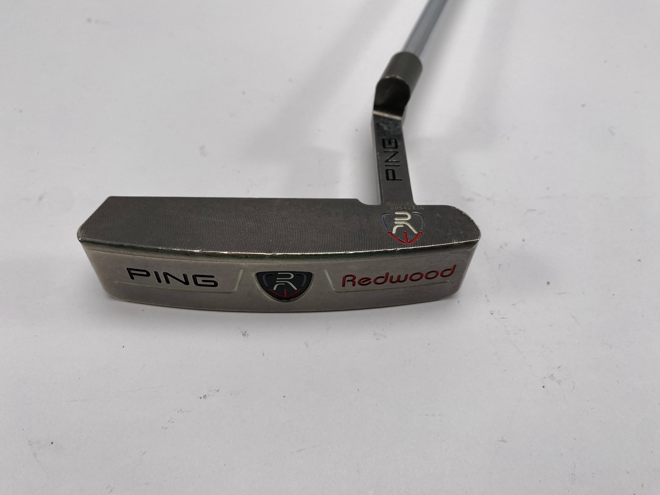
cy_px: 248
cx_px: 330
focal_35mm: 26
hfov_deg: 67.3
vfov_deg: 53.1
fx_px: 496
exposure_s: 1/301
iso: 32
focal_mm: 4.25
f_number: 1.8
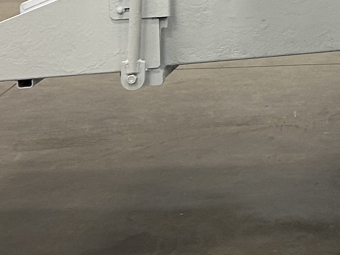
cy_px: -255
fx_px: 1257
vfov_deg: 10.6
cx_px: 641
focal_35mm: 128
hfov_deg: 13.6
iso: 80
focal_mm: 5.7
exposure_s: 1/60
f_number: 1.5
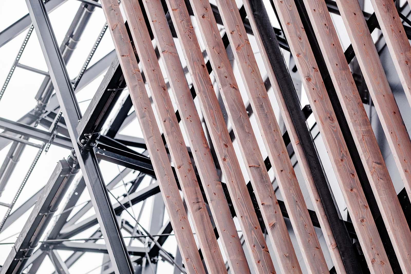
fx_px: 1541
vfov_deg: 10.2
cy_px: 137
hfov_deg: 15.2
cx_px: 206
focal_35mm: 135
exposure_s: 1/120
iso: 400
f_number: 4
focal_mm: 90
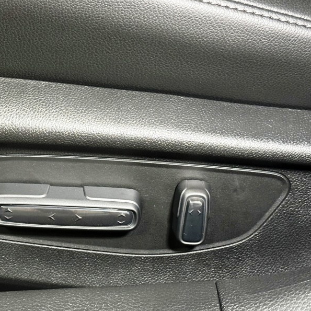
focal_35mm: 73
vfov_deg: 23.7
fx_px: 742
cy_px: 174
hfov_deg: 23.6
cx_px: 122
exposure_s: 1/30
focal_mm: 6.86
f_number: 1.78
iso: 640
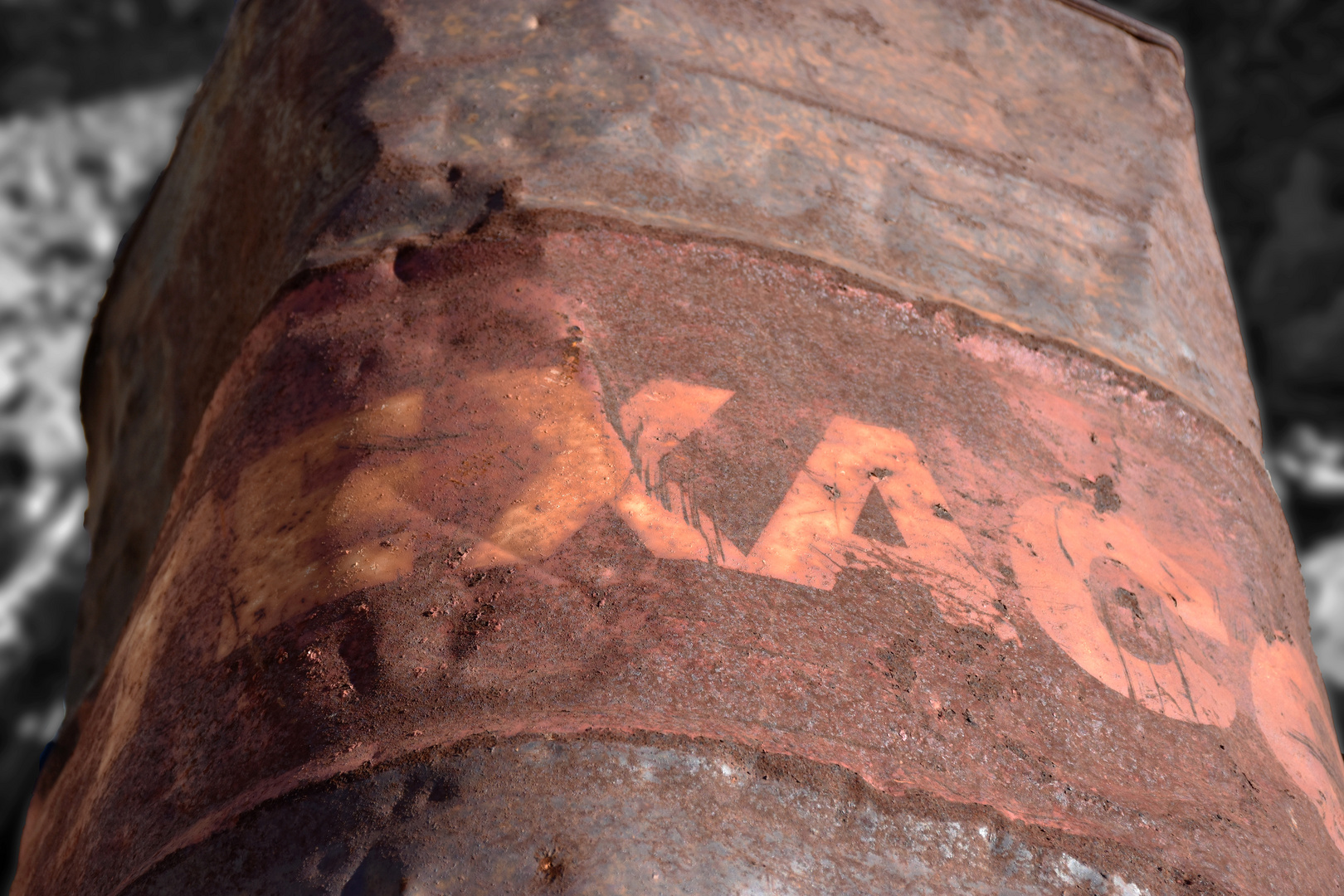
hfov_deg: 21.9
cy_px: 448
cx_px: 672
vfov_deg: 14.7
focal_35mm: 93
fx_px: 3472
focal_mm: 62
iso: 250
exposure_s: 1/500
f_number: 8
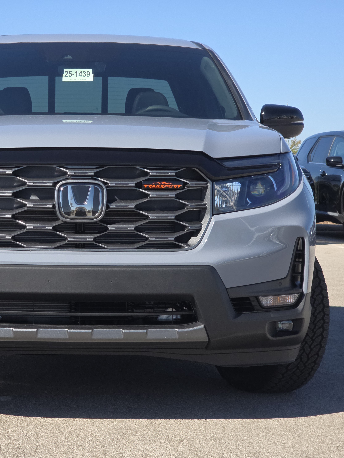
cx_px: 81
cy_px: 227
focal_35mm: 93
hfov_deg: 15.8
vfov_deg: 21.1
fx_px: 1232
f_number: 2.4
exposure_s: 1/1465
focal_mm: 7.9
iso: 50
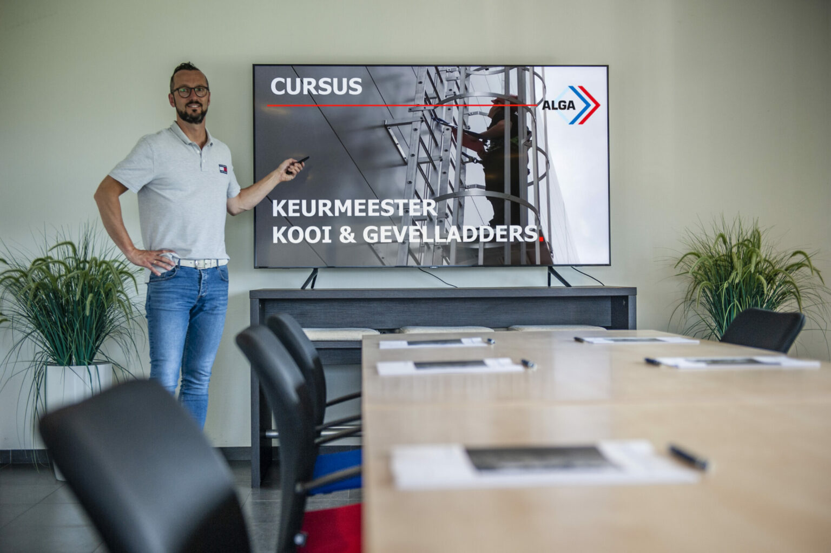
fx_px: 1038
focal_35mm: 45
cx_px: 416
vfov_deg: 29.8
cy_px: 276
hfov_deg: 43.6
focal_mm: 45
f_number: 2.8
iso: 200
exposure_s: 1/100
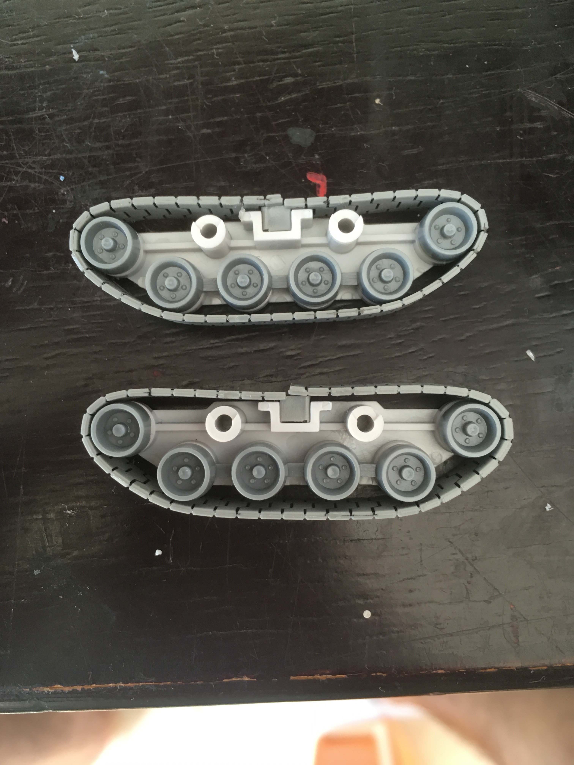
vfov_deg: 61.7
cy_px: 382
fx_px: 641
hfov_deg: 48.2
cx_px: 287
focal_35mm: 29
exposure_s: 1/33
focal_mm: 4.15
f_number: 2.2
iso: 100
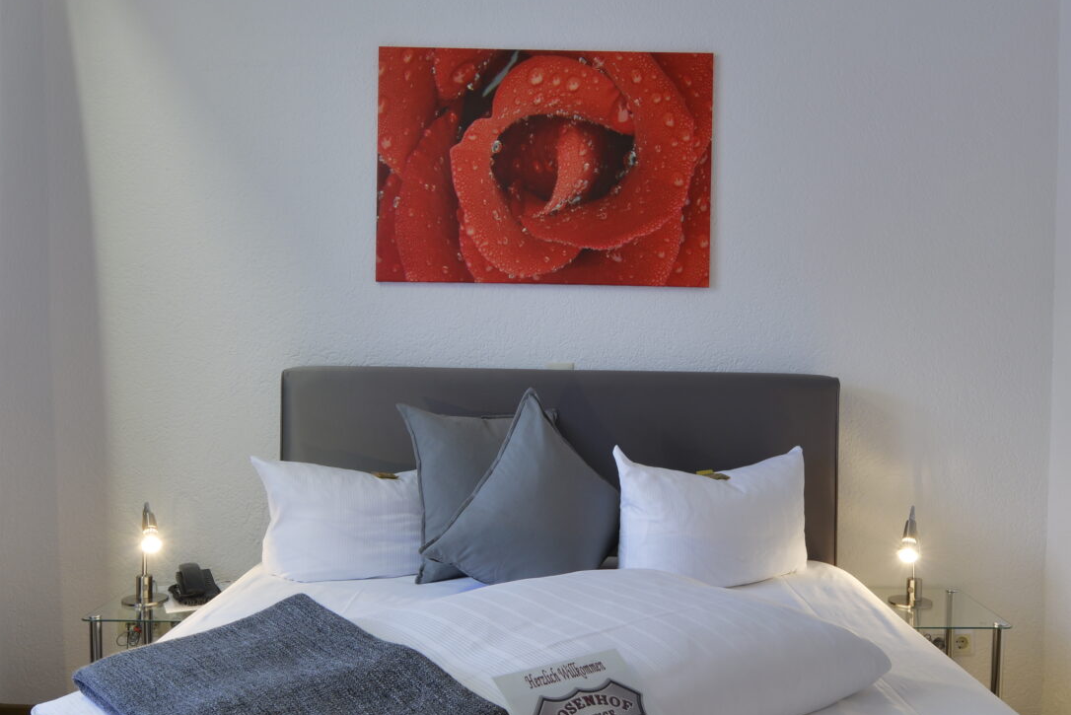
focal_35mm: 33
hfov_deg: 57.2
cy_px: 363
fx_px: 982
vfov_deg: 40.0
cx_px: 568
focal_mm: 14
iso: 250
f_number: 11
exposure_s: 1/3
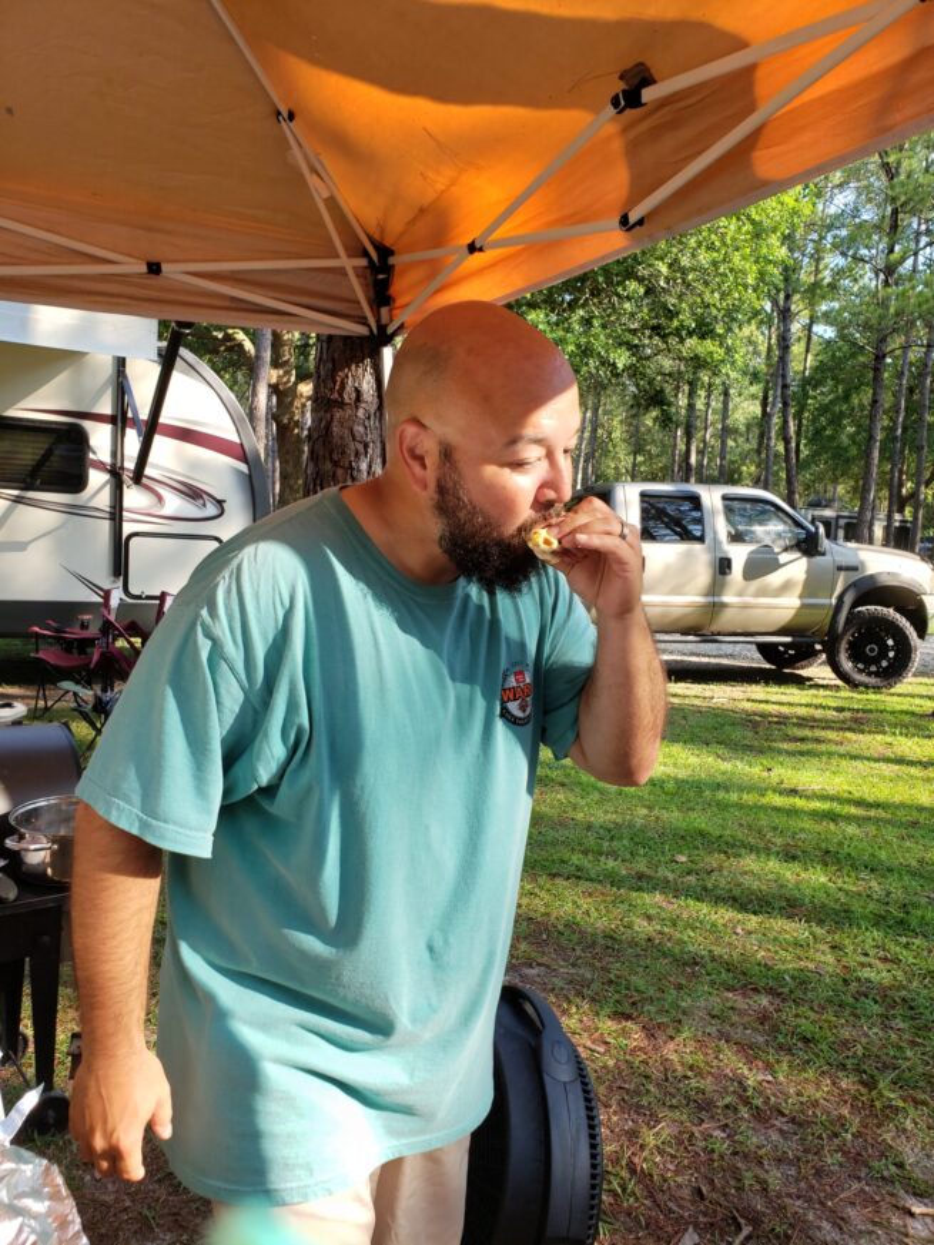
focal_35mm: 26
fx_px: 935
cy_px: 622
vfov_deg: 67.3
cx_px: 467
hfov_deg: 53.1
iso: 50
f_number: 2.4
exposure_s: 1/157
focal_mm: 4.3
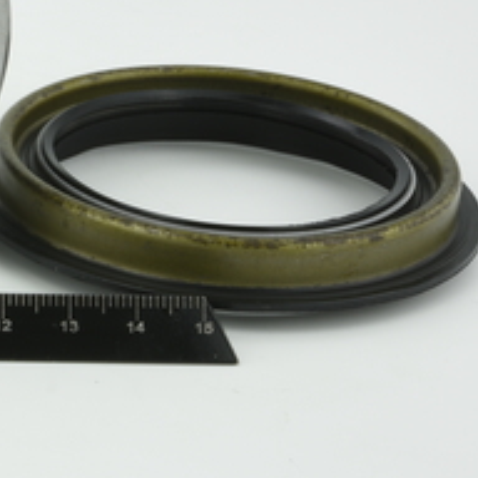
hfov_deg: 8.9
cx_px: -314
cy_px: 159
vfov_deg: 9.2
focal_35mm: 191
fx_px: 2984
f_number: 32
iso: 64
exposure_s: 1/3
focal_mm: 60
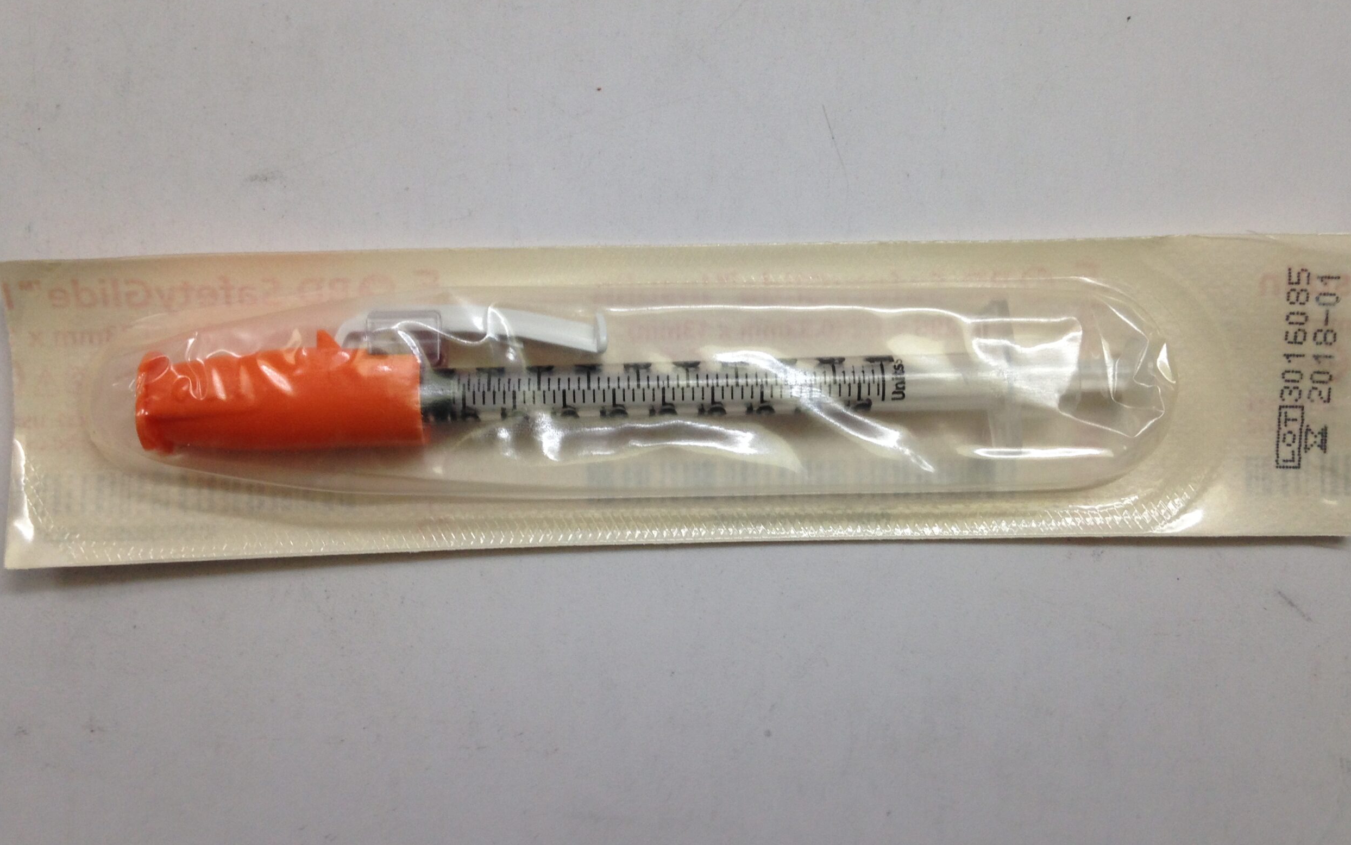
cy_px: 385
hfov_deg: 54.0
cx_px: 676
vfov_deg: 35.3
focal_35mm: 36
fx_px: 1326
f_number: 2.4
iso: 64
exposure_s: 1/60
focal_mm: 4.12
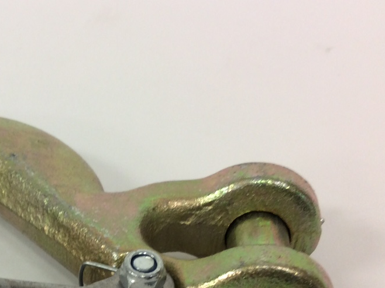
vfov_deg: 22.5
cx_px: 55
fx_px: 700
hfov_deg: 29.7
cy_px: 274
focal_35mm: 63
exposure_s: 1/24
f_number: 2.4
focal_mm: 3.3
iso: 50
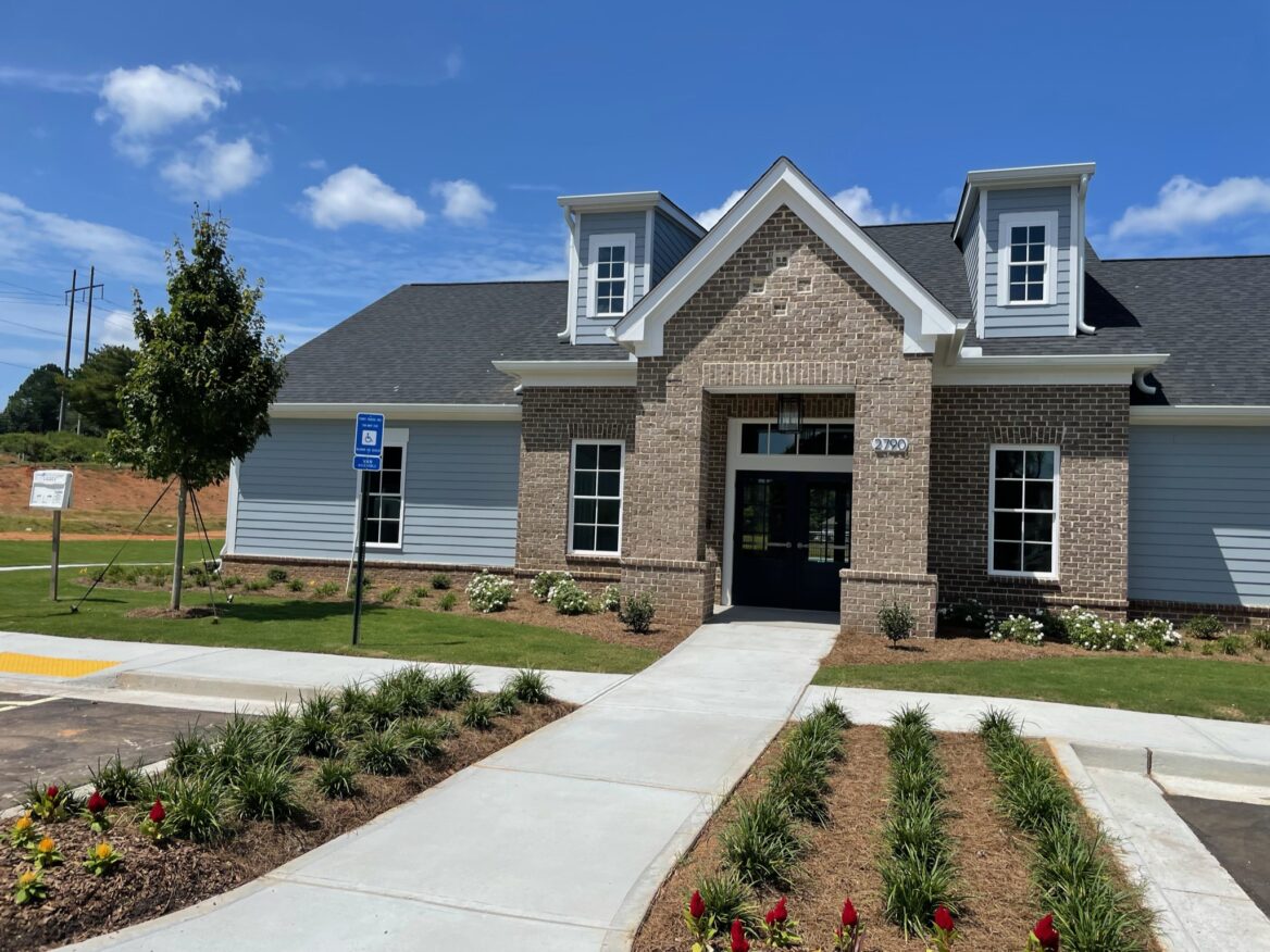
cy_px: 476
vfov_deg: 53.1
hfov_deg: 67.3
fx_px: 954
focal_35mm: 26
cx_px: 635
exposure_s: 1/4831
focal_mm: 4.2
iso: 32
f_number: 1.6
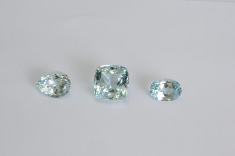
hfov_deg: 22.6
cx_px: 118
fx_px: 587
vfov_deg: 15.2
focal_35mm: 90
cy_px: 78
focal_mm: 60
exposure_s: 1/60
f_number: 32
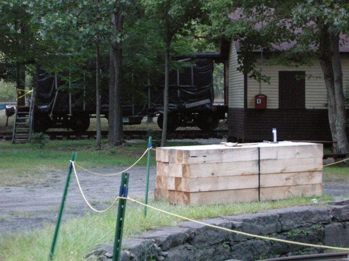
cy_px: 130
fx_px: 1270
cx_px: 174
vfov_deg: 11.8
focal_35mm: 126
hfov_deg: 15.6
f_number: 5.3
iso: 800
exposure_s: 1/5.4
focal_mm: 26.3
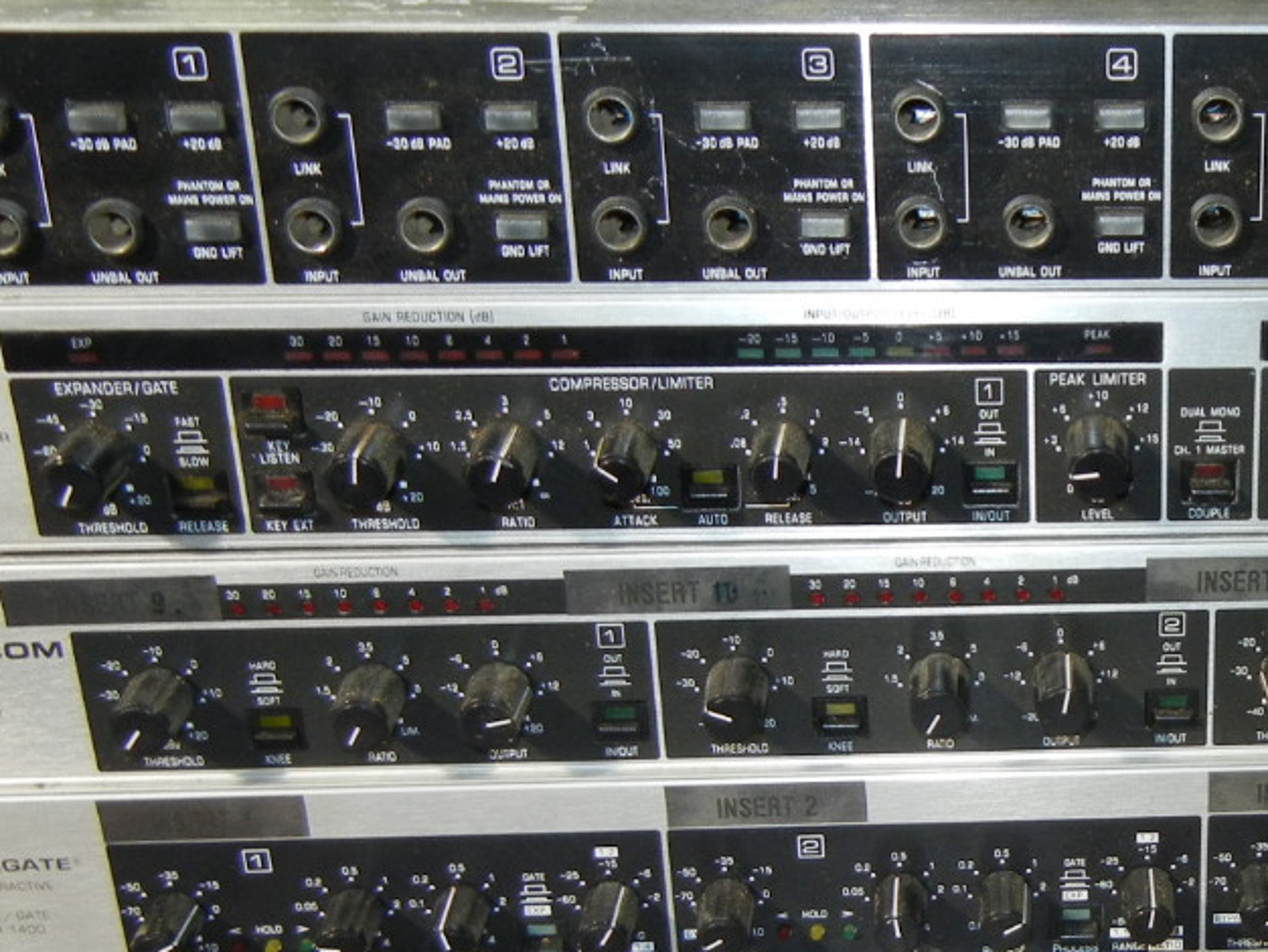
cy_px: 644
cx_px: 1221
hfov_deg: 26.8
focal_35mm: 69
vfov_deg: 21.2
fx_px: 2528
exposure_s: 1/30
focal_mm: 5.4
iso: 200
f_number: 3.5
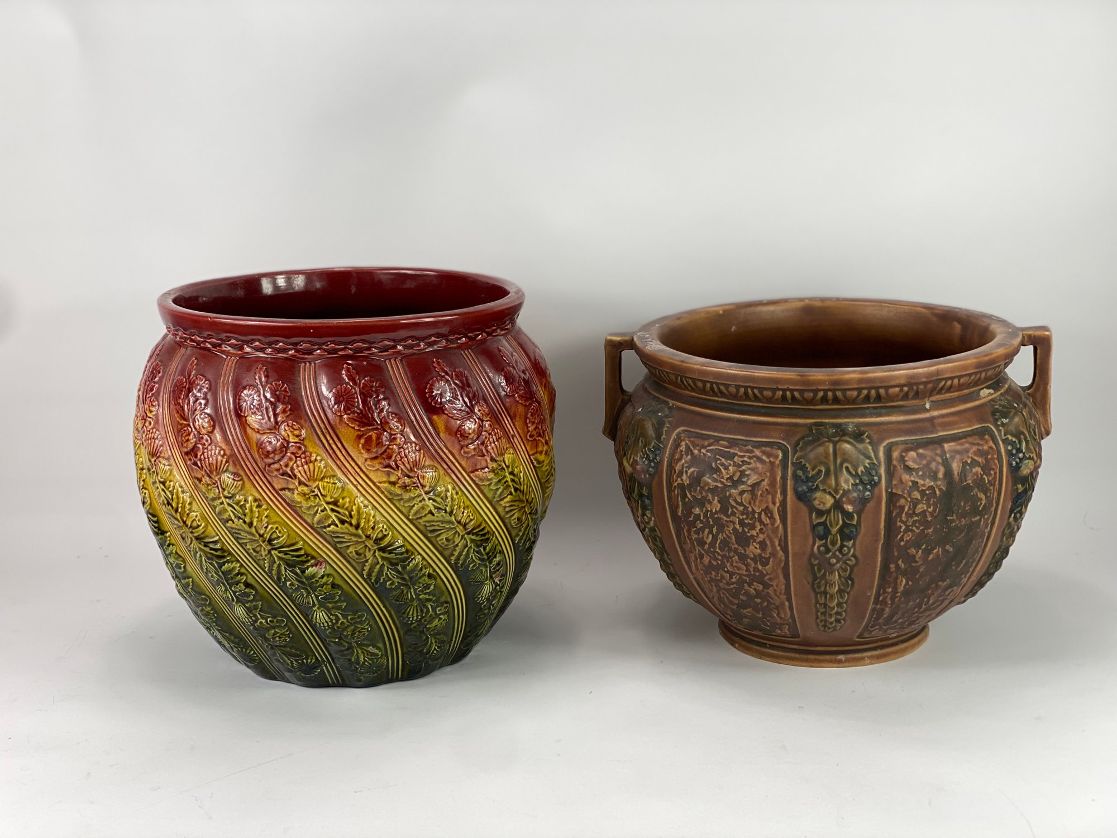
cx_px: 558
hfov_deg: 36.8
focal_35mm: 52
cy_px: 419
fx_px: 1678
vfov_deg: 28.0
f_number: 2
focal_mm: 6
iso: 20
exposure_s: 1/124
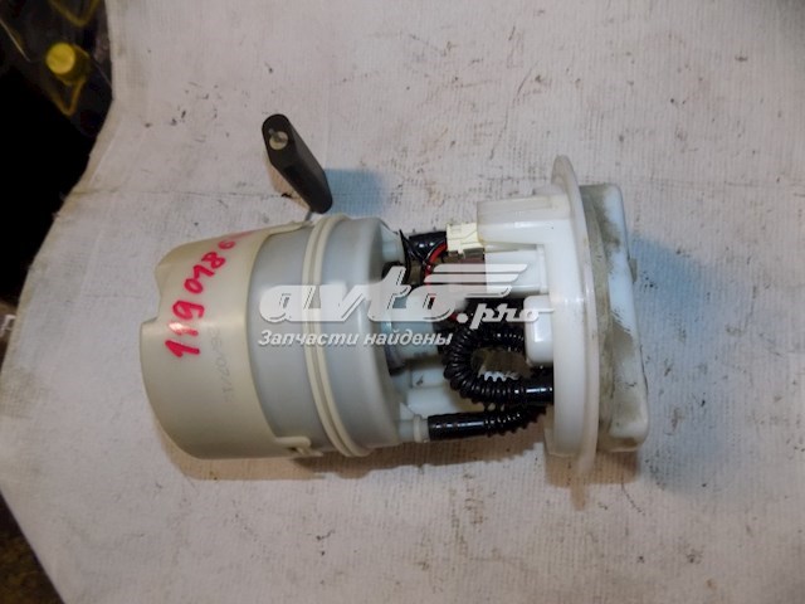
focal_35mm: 23
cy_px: 302
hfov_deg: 73.9
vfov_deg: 58.9
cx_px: 402
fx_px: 535
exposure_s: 1/30
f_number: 3.1
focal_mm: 4
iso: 200
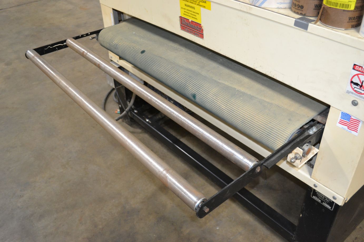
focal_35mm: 33
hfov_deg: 57.2
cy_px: 121
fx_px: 334
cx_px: 182
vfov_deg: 40.0
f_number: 4
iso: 1000
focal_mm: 22
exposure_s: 1/60
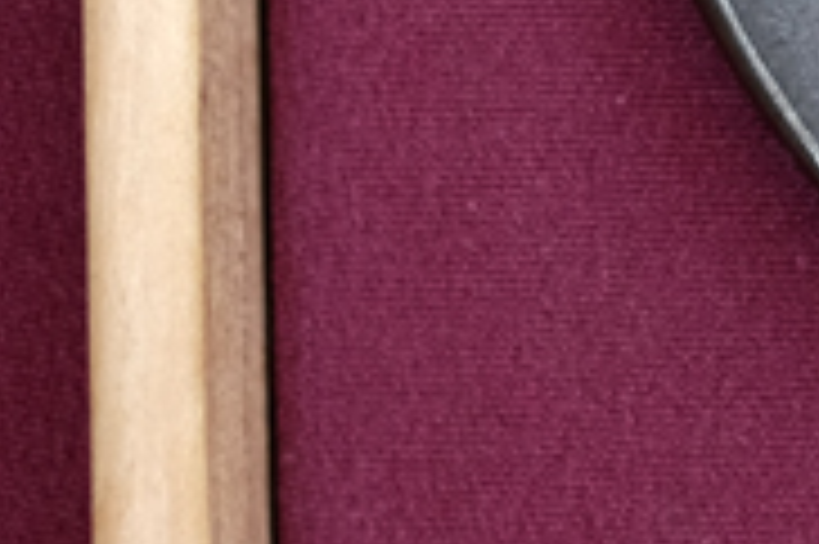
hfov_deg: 3.5
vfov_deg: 2.3
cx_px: 1508
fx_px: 13478
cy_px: -652
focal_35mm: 593
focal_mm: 60
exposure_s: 1/15
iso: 100
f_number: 2.8
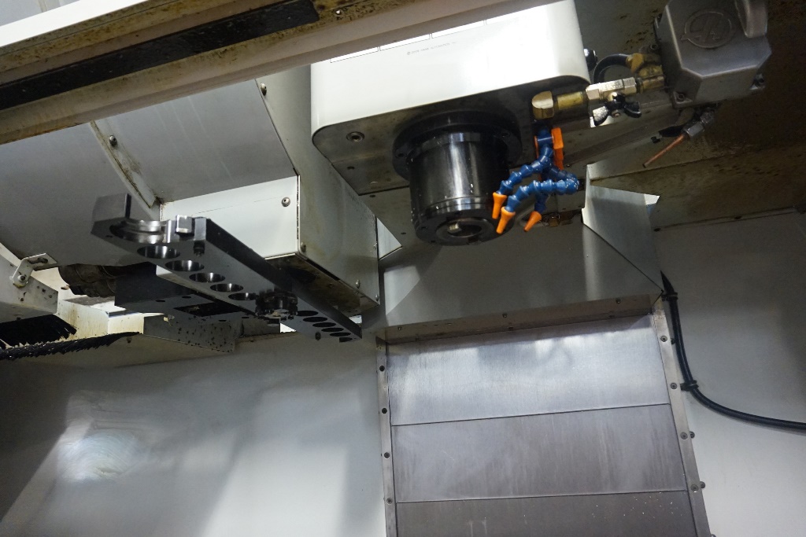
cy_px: 268
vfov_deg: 53.1
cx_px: 403
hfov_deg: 73.7
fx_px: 537
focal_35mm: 24
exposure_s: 1/40
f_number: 3.5
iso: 3200
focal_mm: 16
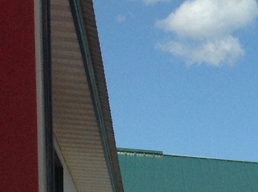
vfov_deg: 7.1
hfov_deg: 9.0
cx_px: 688
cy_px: 507
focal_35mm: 192
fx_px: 1428
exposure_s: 1/2016
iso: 50
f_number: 2.4
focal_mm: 4.28
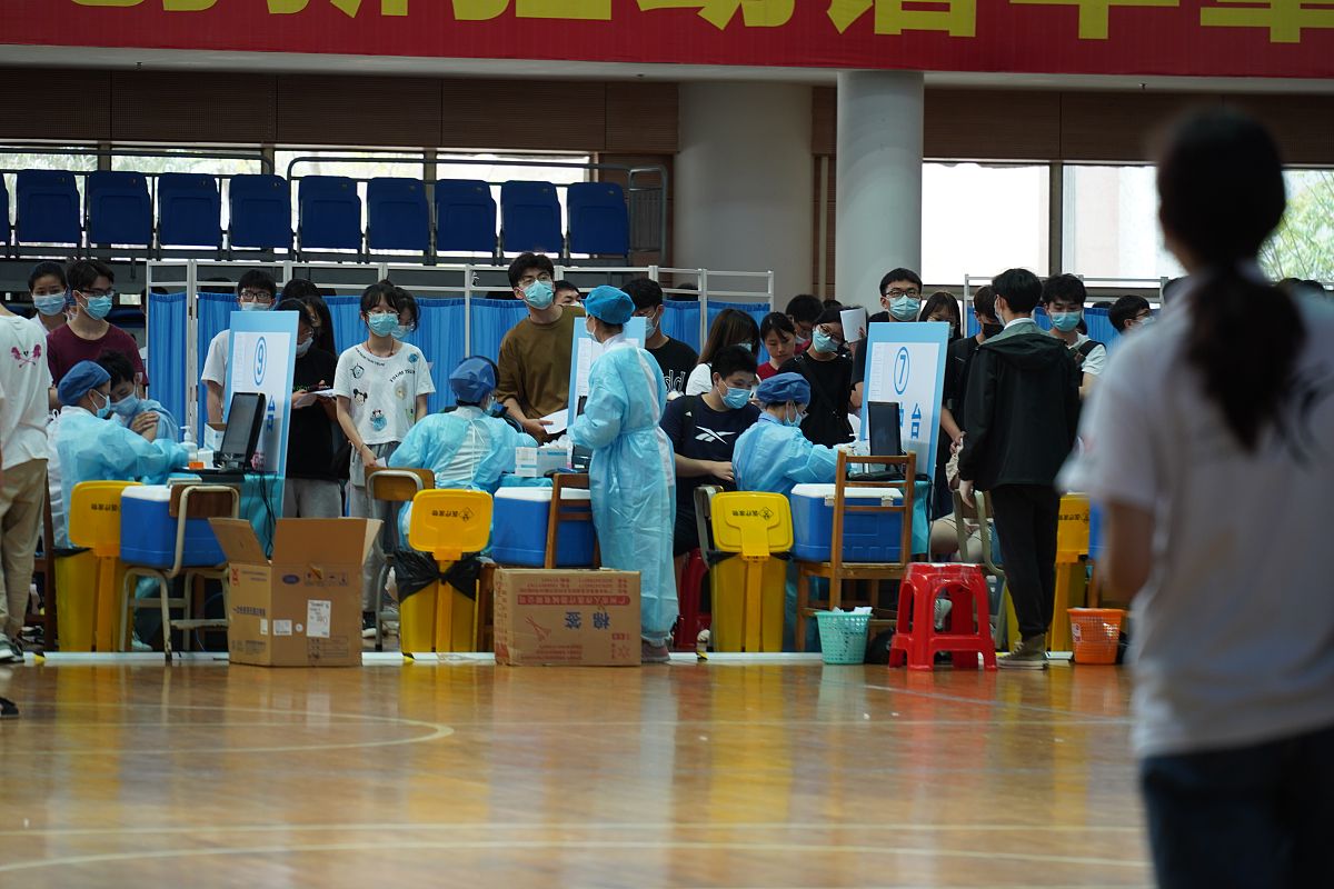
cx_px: 667
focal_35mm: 200
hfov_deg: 10.3
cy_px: 444
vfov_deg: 6.9
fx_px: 7411
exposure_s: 1/60
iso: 800
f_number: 5.6
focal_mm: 200
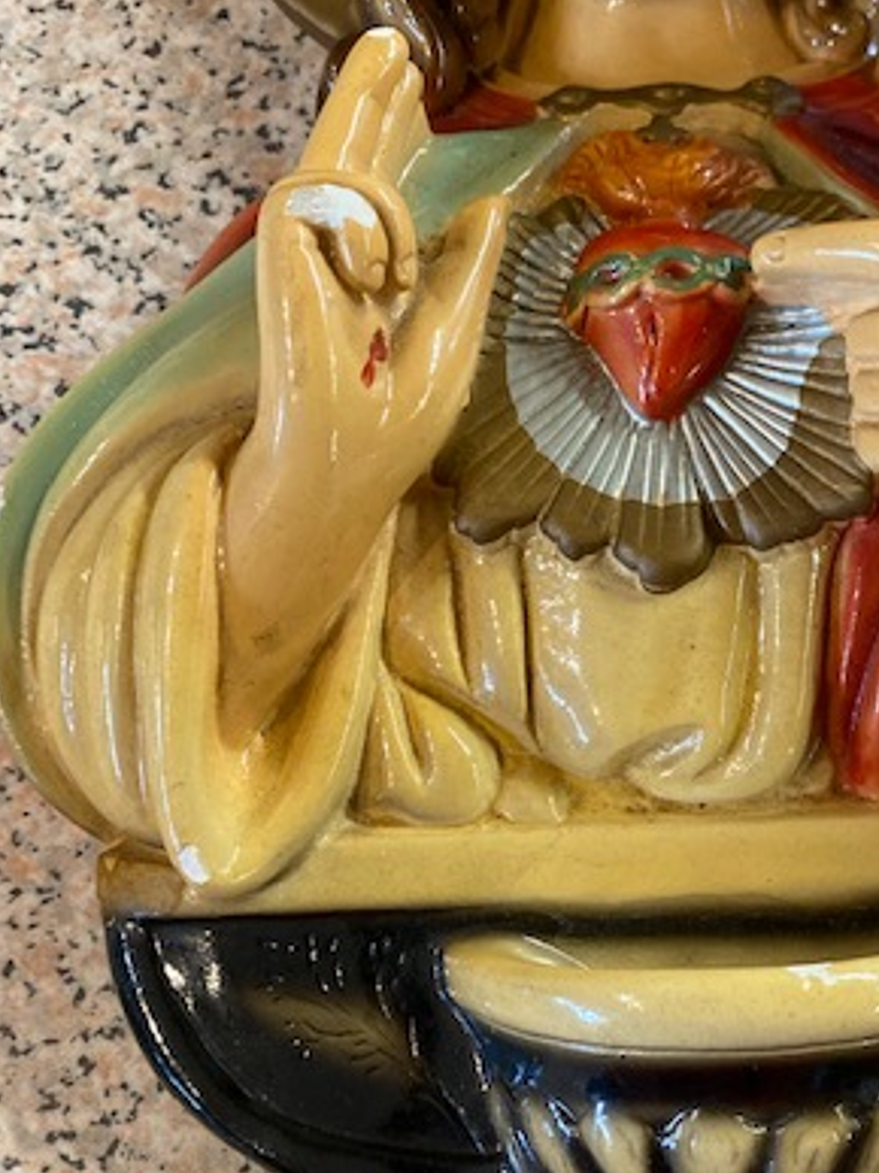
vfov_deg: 43.8
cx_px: 667
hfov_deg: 32.9
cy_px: 664
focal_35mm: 43
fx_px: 1457
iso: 320
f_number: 1.8
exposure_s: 1/50
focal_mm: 4.25
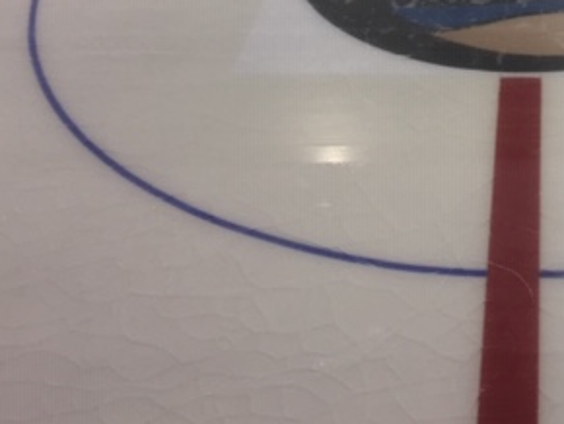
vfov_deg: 22.2
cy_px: 8
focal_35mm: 64
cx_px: 480
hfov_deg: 29.3
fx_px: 1044
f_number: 2.2
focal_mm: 4.15
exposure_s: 1/120
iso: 40
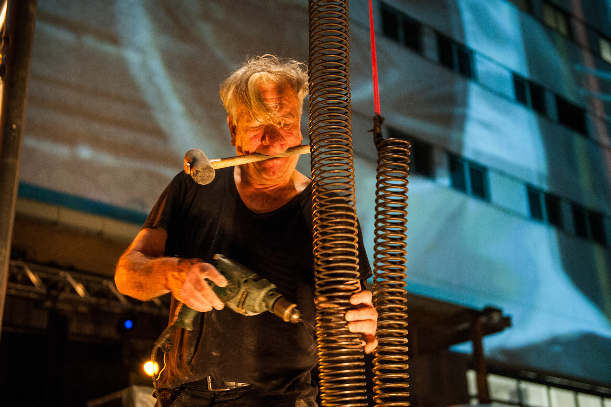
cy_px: 211
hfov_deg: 38.9
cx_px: 306
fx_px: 865
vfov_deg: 26.5
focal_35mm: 51
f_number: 2.8
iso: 1600
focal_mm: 48
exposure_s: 1/40
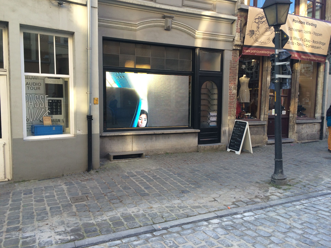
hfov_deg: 60.0
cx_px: 166
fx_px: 287
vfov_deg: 46.8
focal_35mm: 30
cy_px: 124
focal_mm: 4.12
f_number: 2.2
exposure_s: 1/120
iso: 50
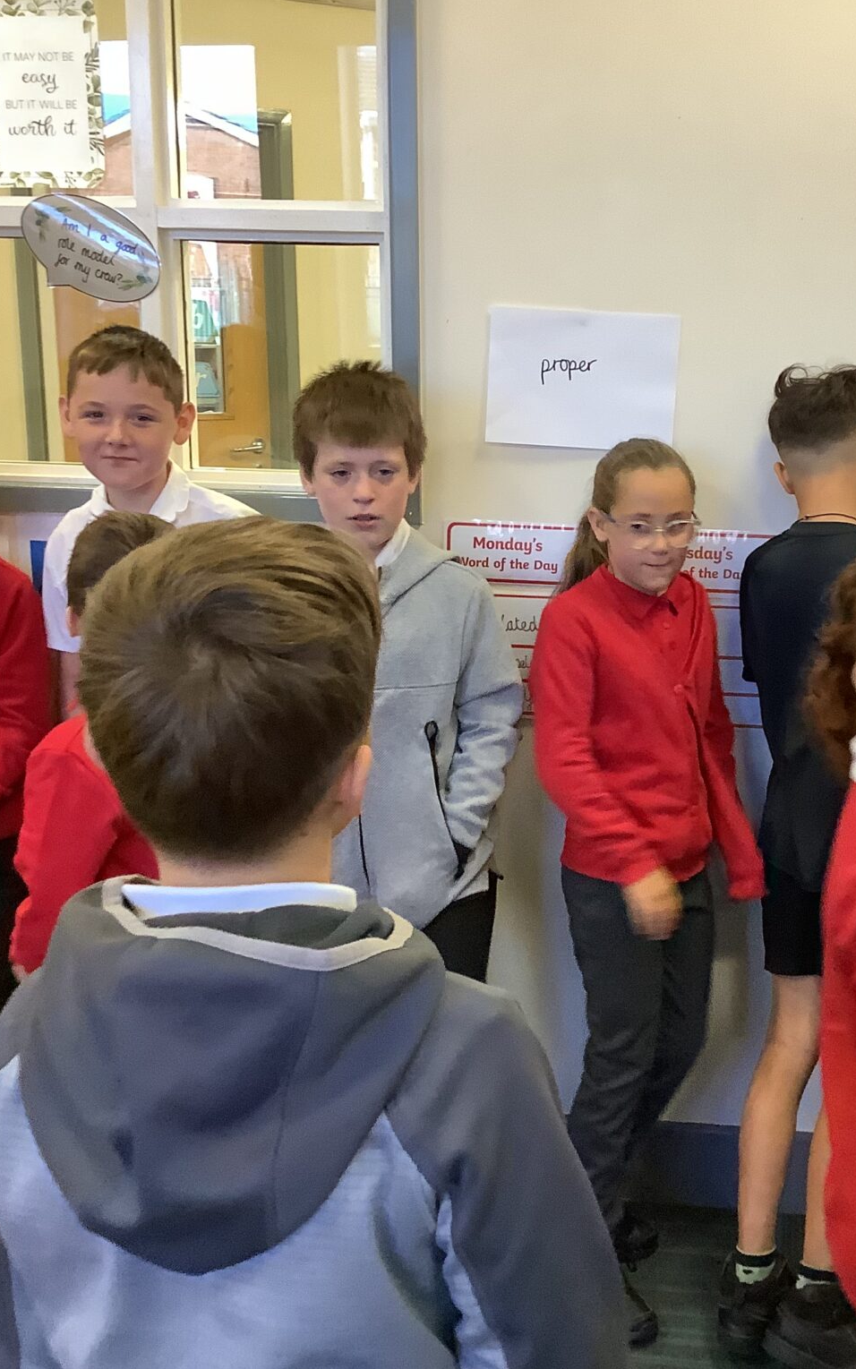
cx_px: 567
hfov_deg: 29.0
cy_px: 685
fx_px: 1642
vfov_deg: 45.3
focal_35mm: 44
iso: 250
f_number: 2.4
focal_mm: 3.3
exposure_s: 1/50
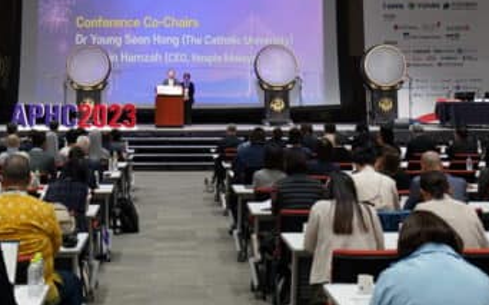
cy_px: 10
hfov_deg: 36.7
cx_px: 180
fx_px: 732
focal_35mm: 55
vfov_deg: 22.7
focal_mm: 24
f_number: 2.8
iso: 1000
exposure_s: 1/160
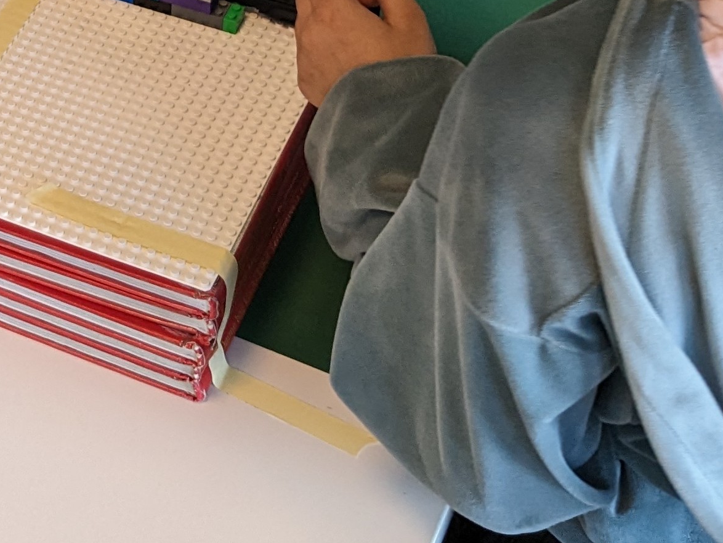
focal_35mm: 80
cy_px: -186
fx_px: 1671
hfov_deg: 21.6
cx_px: -262
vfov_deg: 17.2
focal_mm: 4.38
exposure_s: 1/38.2
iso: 71
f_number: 1.73
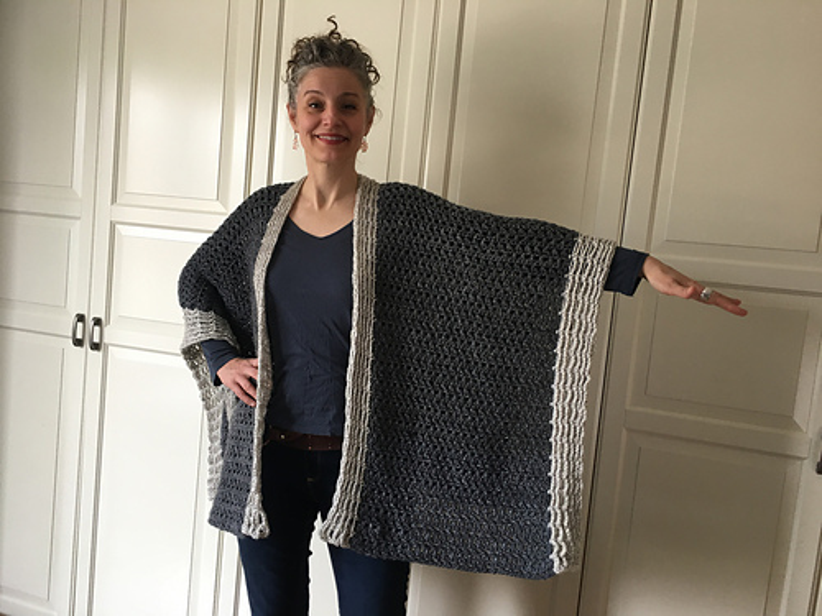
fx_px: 689
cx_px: 411
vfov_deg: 48.2
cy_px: 308
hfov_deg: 61.7
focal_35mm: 29
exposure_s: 1/15
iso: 25
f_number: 2.2
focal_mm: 4.15
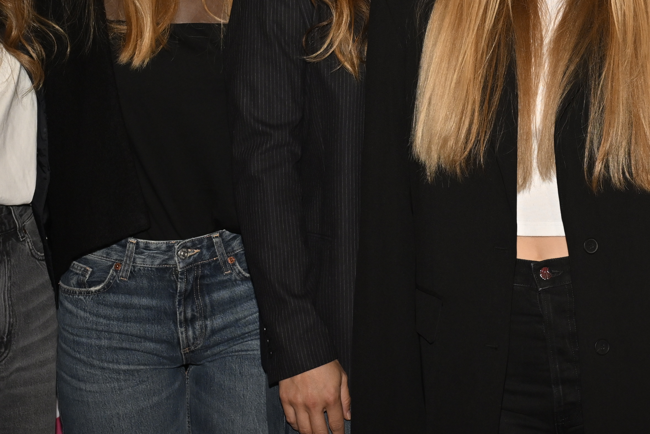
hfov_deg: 21.2
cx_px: 529
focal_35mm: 95
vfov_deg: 14.2
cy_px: 17
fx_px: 1715
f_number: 4
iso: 640
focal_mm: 36
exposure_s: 1/320
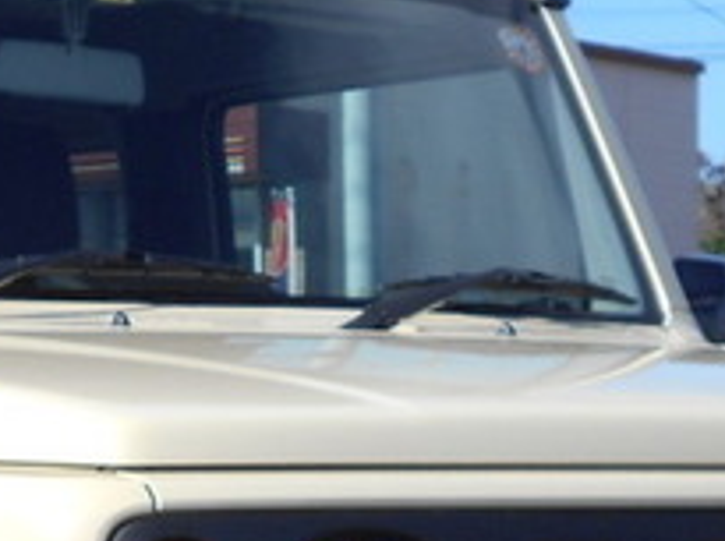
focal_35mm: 172
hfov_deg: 11.5
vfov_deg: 8.5
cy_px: 721
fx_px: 3596
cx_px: 230
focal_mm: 7.7
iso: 80
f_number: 4.2
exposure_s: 1/640
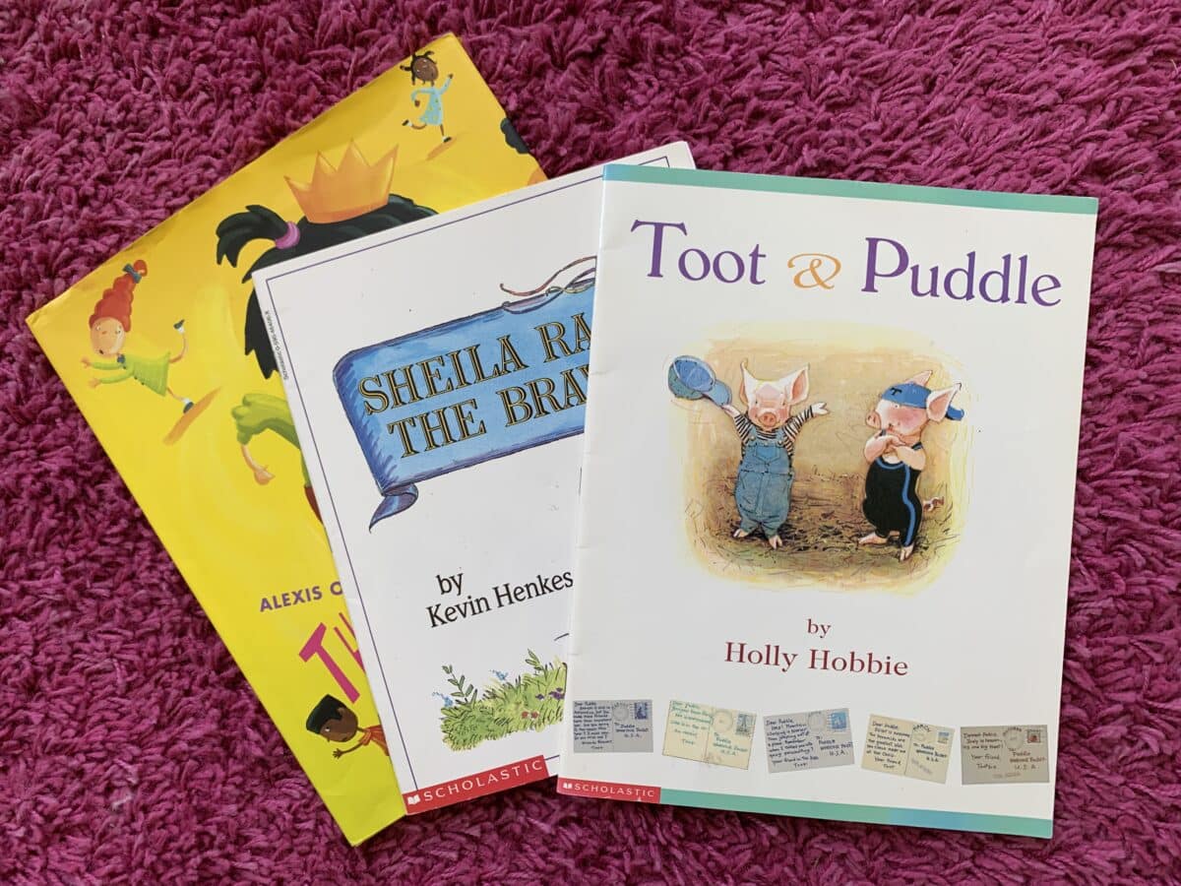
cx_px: 590
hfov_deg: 67.3
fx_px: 887
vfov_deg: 53.1
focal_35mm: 26
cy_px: 443
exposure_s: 1/121
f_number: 1.8
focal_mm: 4.25
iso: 80
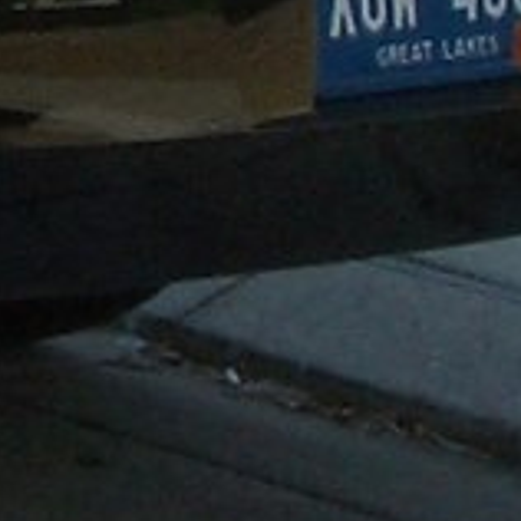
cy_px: -412
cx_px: -1029
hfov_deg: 5.3
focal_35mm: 314
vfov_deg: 5.5
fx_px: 5347
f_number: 4.3
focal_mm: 5.8
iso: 50
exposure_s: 1/320
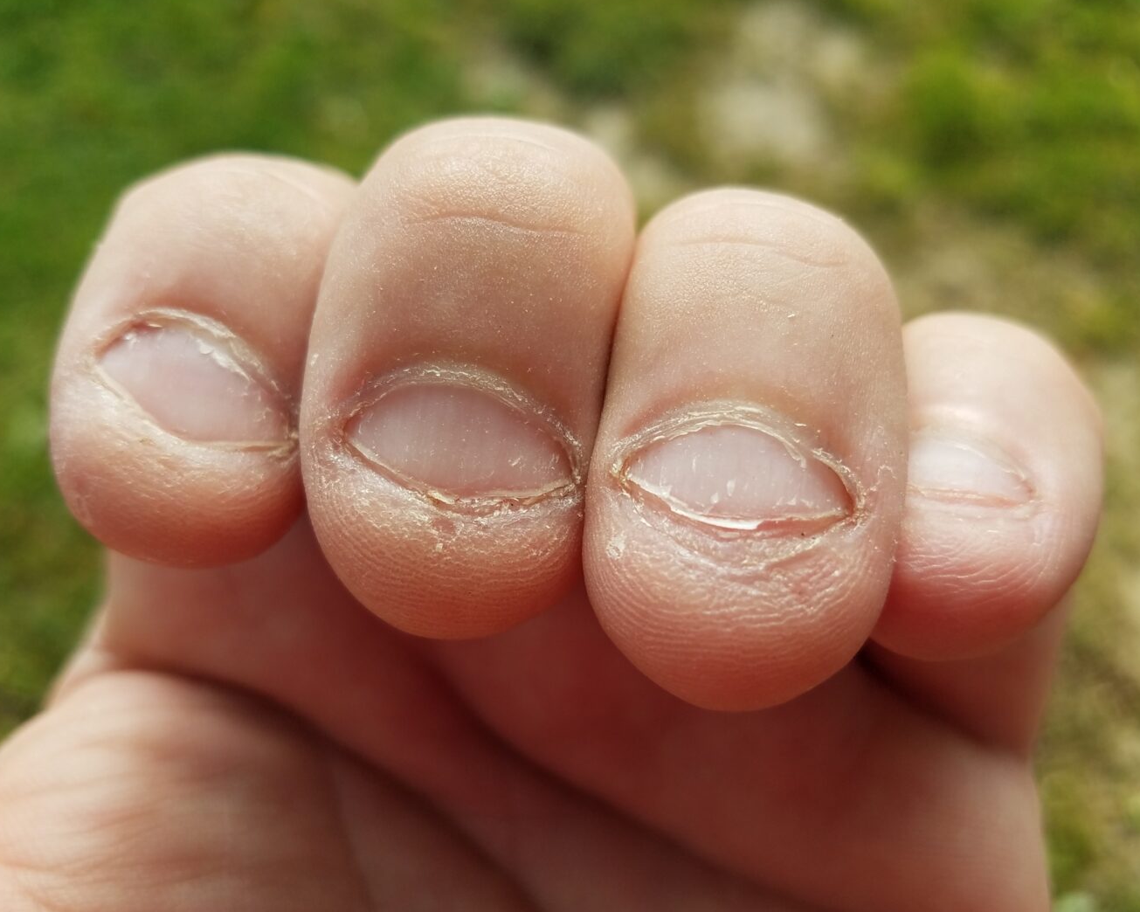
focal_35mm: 28
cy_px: 461
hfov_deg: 62.2
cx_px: 577
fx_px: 945
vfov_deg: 51.5
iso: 40
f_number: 1.7
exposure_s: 1/340
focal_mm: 4.2
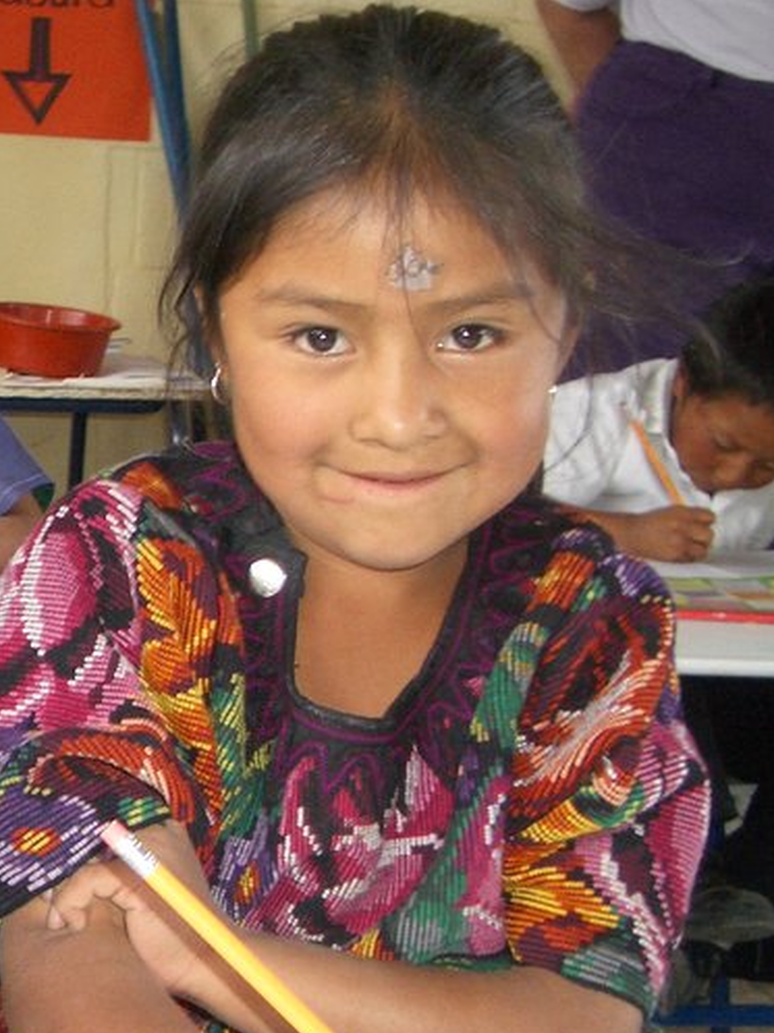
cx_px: -137
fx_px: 2148
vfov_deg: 26.9
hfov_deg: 19.3
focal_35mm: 72
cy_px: 662
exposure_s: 1/60
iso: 100
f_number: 2.6
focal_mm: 5.8
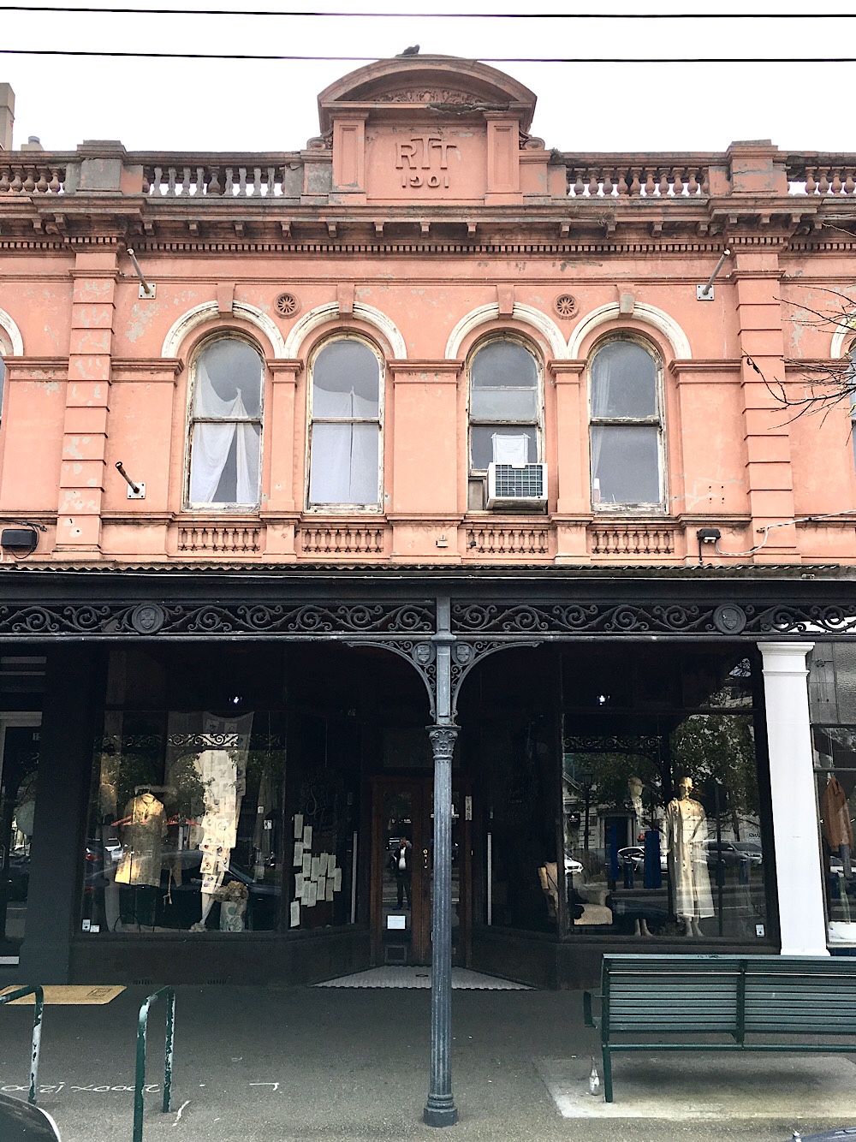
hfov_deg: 48.2
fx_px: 956
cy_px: 571
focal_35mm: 29
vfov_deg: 61.7
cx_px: 428
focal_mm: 4.15
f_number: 2.2
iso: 25
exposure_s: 1/986
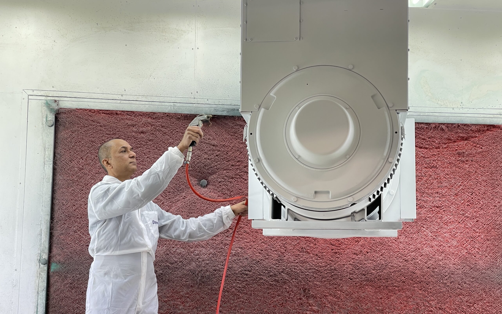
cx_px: 251
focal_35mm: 68
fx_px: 930
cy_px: 185
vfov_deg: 19.1
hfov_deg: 30.2
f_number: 2.2
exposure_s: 1/100
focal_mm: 7.5
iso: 64
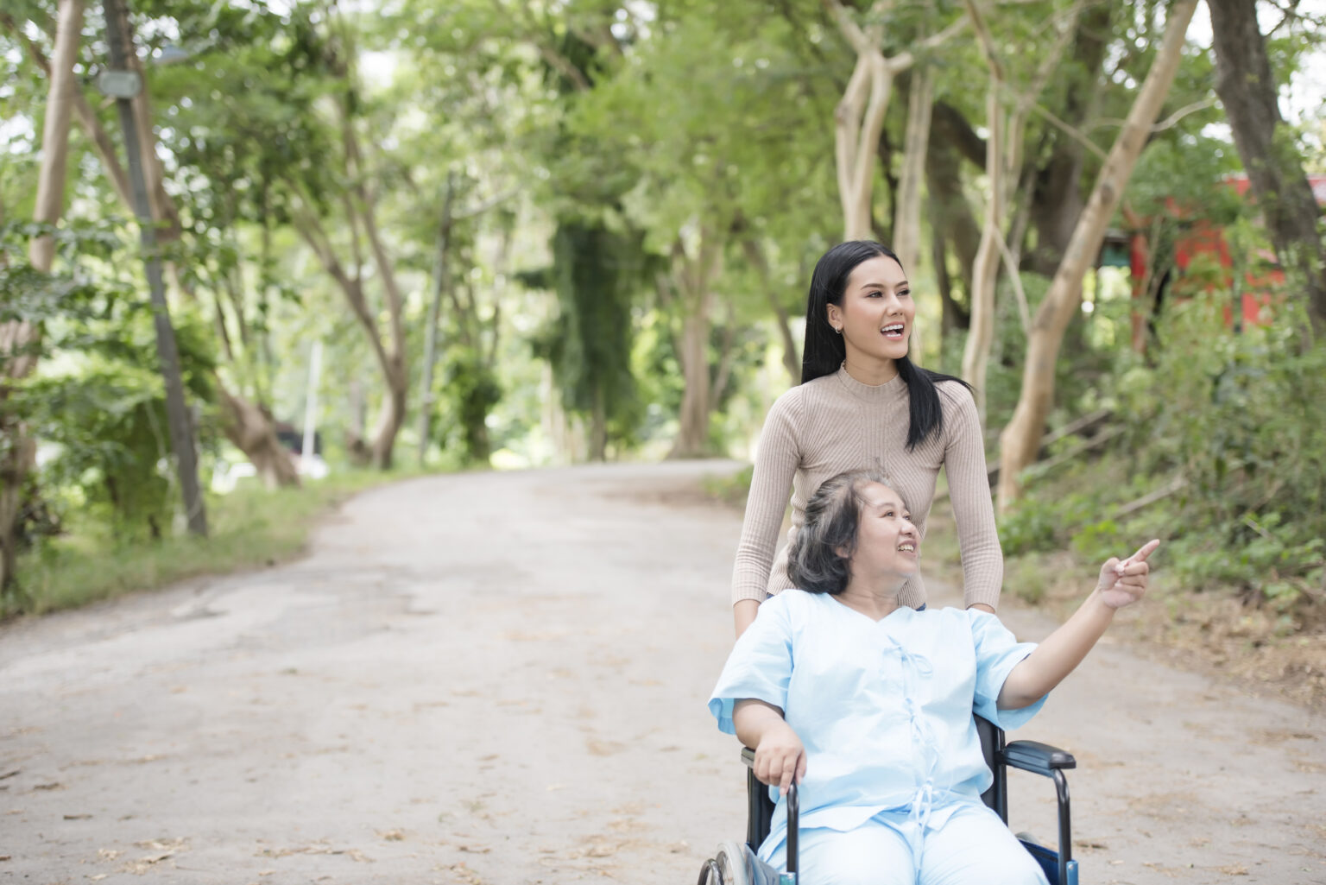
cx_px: 663
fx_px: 2579
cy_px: 442
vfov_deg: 19.5
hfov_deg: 28.8
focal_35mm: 70
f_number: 2.8
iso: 250
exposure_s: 1/320
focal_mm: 70
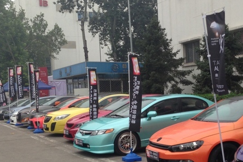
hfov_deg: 33.5
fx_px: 398
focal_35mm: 59
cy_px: 112
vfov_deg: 22.9
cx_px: 168
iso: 64
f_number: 2.4
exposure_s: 1/120
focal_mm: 4.13
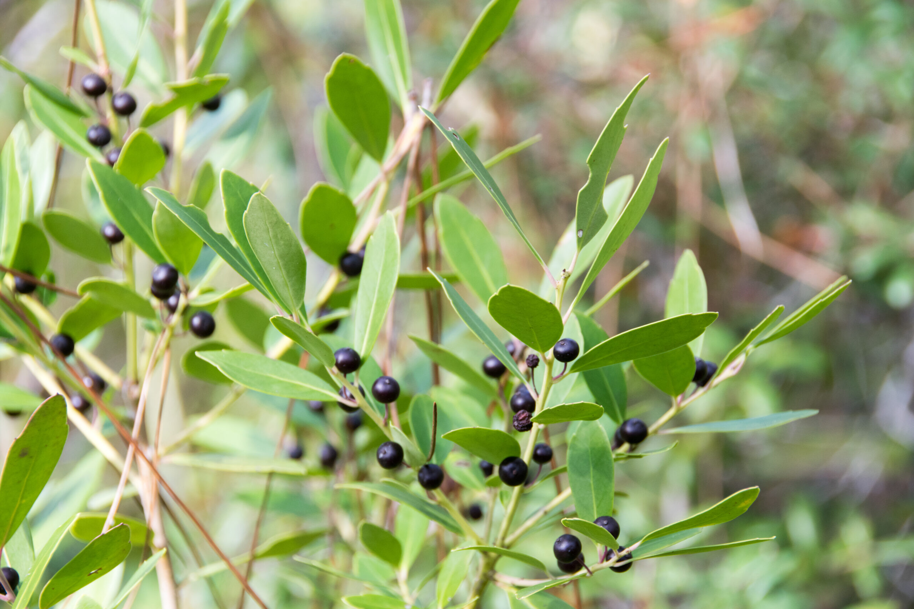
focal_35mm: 158
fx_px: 3999
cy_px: 304
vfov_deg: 8.7
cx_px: 457
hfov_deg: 13.0
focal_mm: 105
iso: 400
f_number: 7.1
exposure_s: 1/200
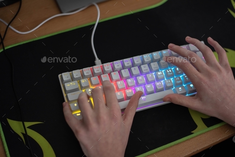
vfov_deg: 27.0
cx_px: 118
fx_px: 327
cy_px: 78
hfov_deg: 39.6
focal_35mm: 50
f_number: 1.8
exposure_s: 1/125
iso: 400
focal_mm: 50
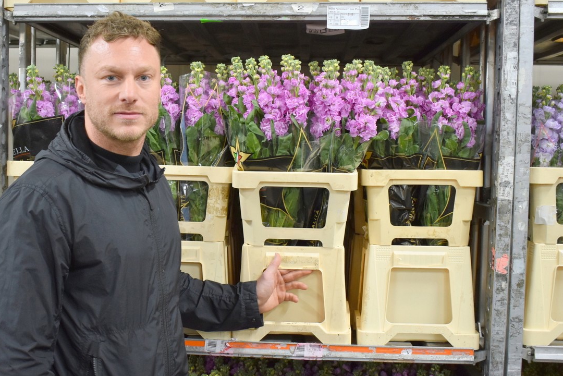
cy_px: 206
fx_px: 626
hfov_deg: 48.4
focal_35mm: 40
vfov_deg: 33.4
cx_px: 273
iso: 720
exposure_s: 1/40
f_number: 3.8
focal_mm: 24
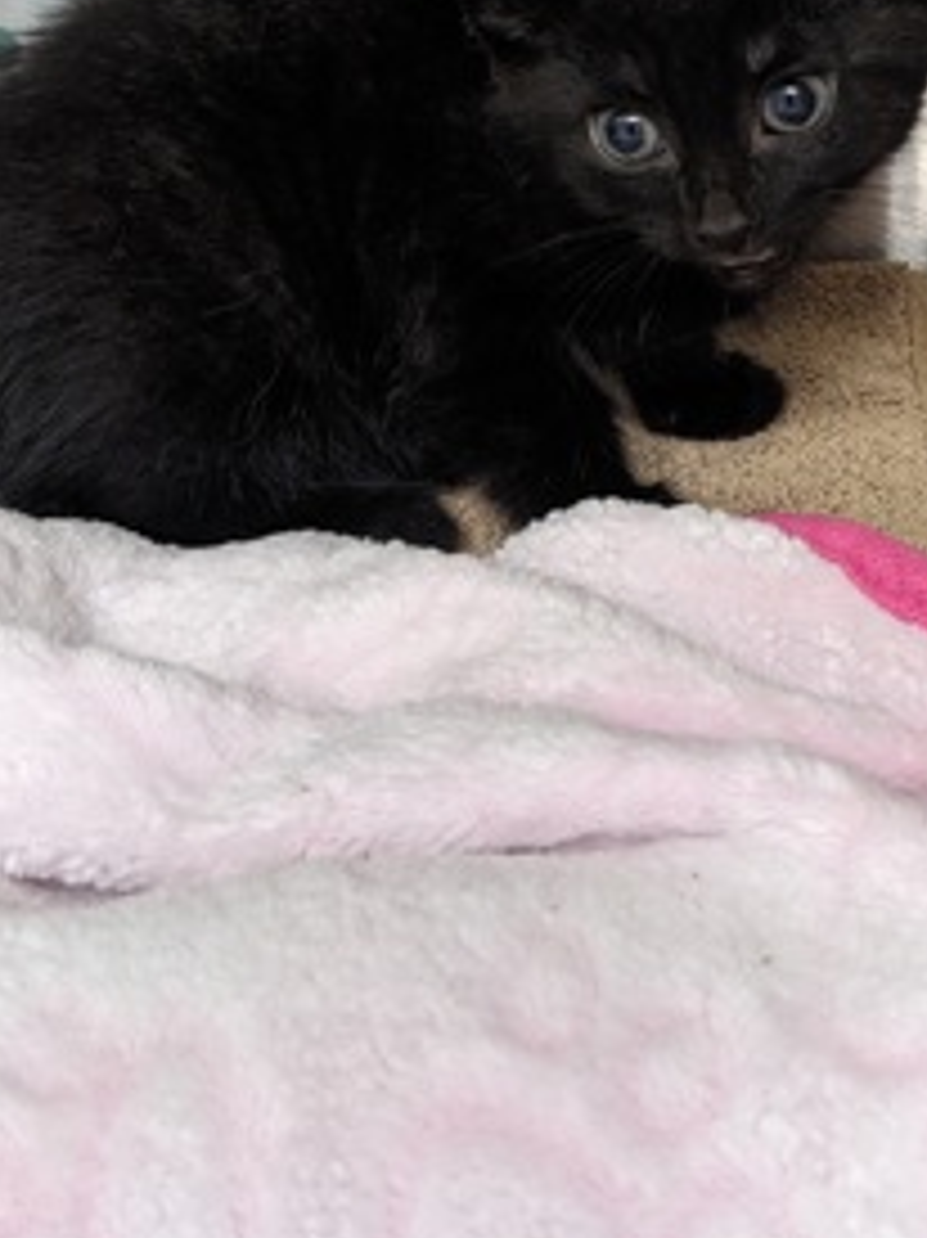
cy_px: 117
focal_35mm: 55
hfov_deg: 26.3
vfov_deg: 33.1
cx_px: 648
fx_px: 1965
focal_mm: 4.38
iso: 223
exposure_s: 1/24
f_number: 1.73
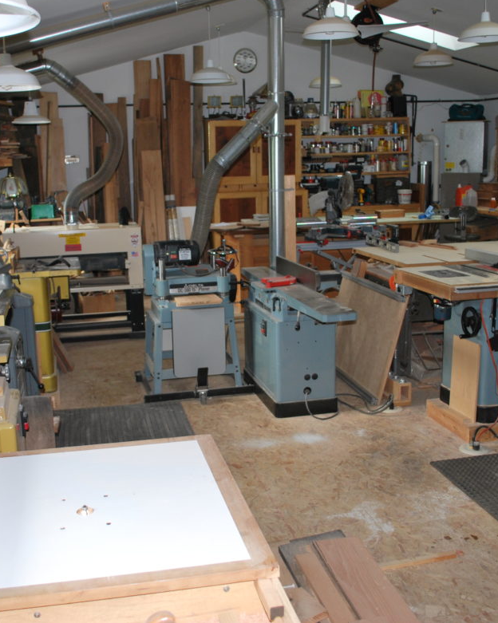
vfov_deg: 46.9
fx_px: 719
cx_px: 214
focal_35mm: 39
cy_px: 304
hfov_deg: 38.1
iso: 200
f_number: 3.5
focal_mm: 18
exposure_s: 1/60
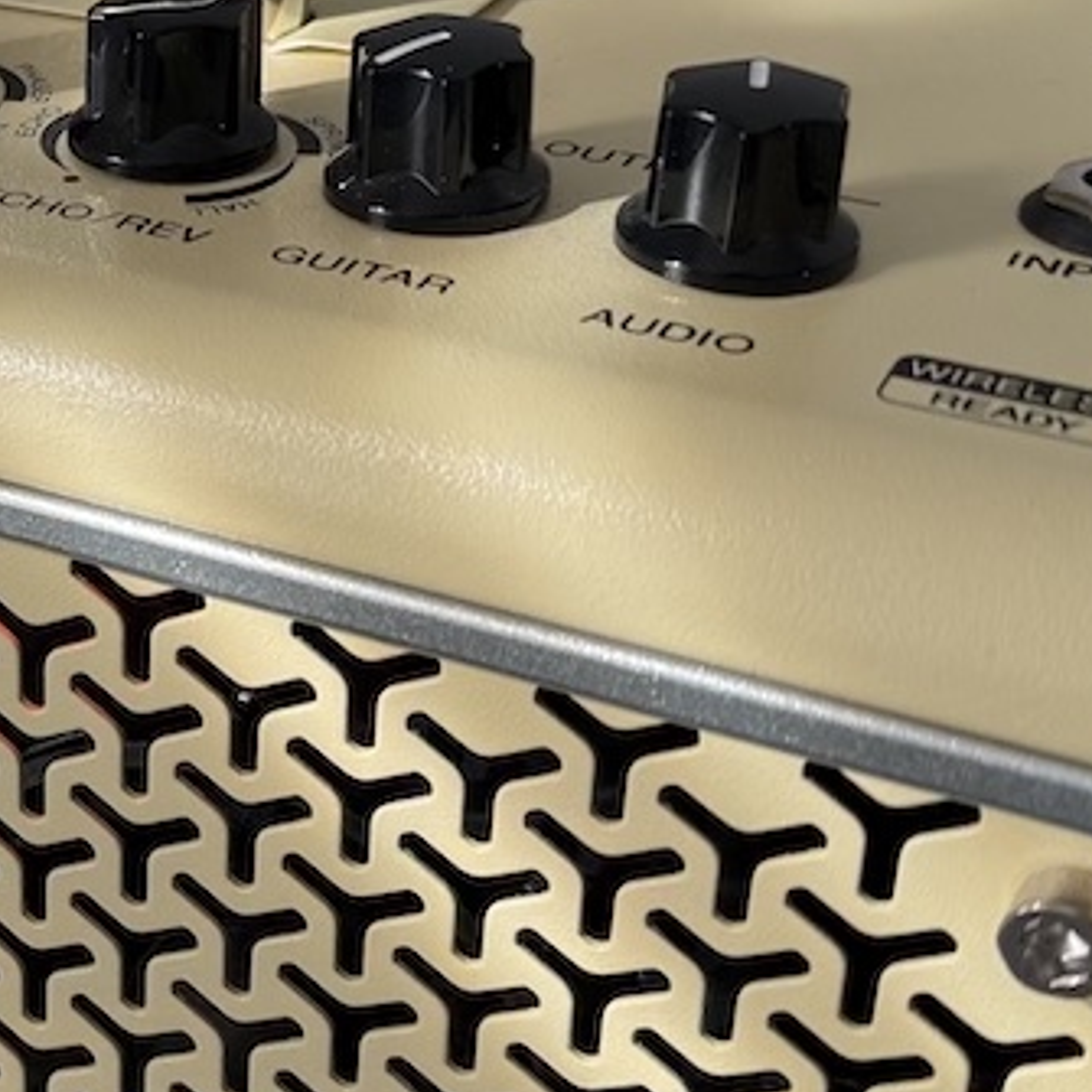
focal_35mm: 81
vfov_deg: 21.4
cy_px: 453
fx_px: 2891
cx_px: -319
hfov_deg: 19.7
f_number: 1.78
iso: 64
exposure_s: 1/290
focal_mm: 6.76
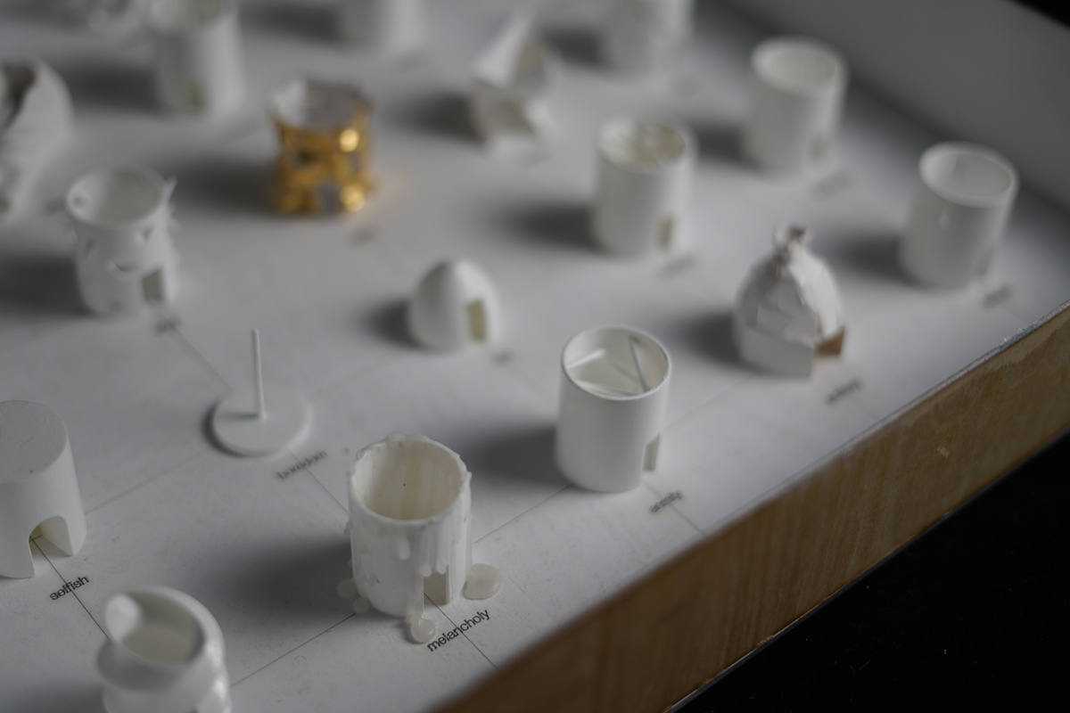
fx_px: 1486
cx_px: 535
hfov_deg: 39.6
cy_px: 356
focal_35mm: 50
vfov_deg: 27.0
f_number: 1.8
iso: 160
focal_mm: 50
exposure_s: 1/250
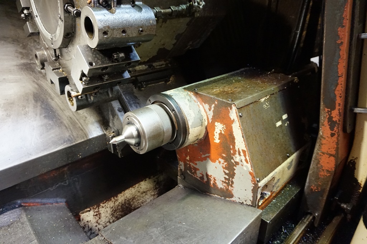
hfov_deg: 73.8
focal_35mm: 24
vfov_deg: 53.1
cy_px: 122
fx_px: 245
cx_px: 184
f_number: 3.5
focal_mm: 16
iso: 3200
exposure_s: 1/15
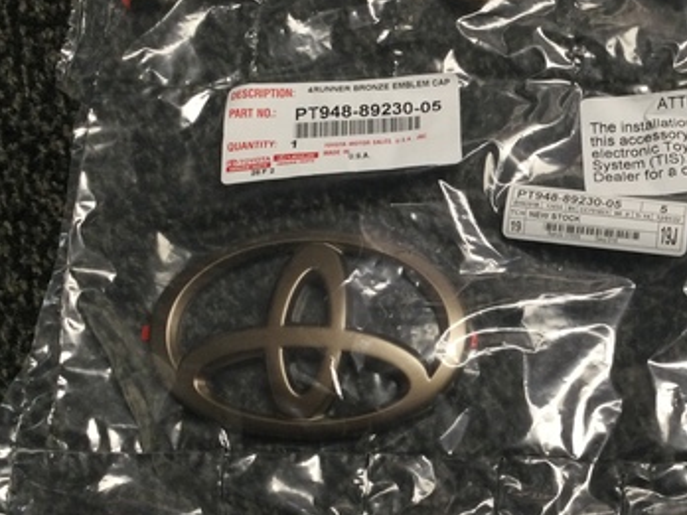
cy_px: 306
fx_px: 1131
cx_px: 513
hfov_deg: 33.1
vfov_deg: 25.6
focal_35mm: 57
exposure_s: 1/30
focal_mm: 3.3
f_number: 2.4
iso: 64
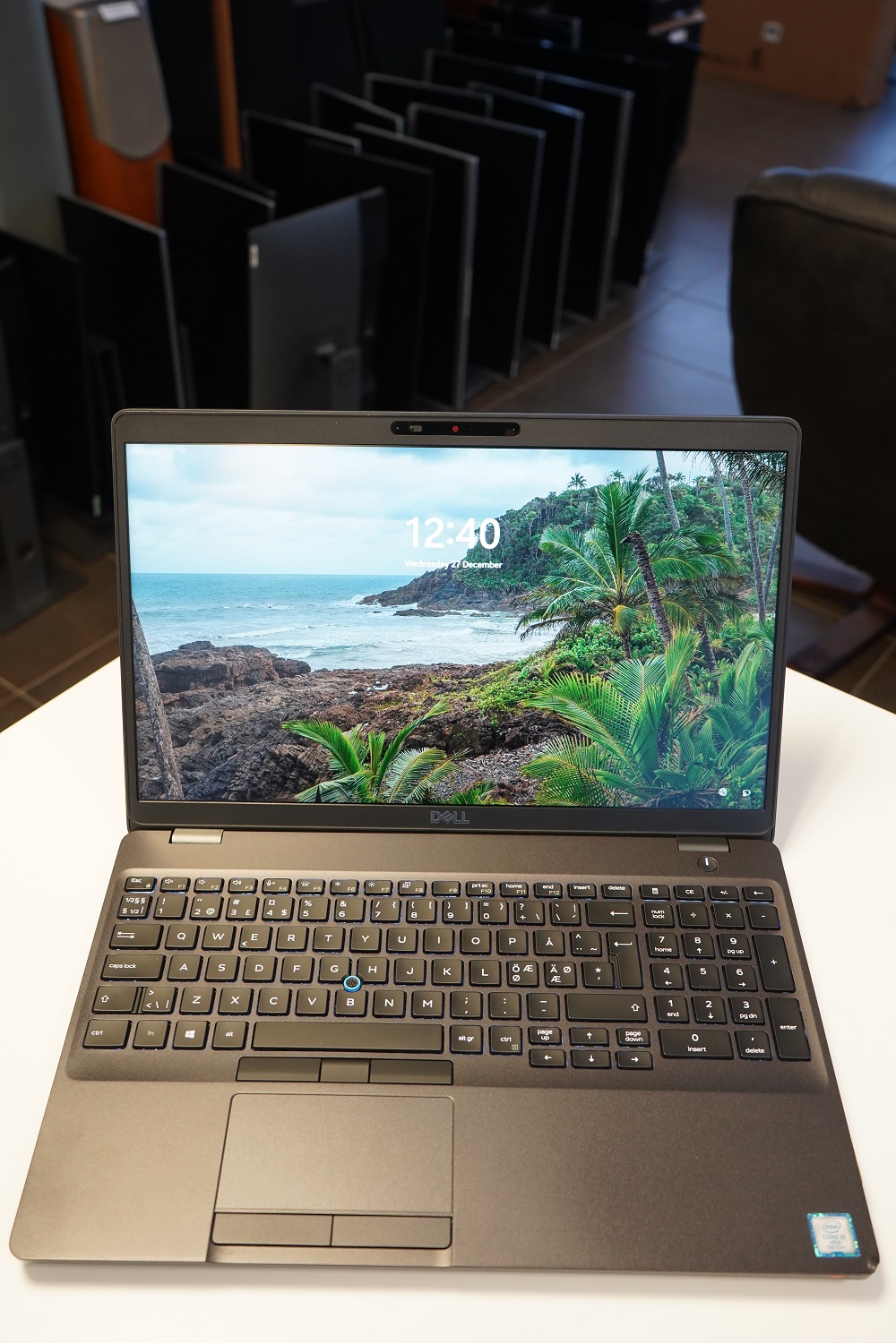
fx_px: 1195
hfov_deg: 41.1
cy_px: 672
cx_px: 448
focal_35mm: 32
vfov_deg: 58.7
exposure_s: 1/30
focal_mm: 32
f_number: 6.3
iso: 2000
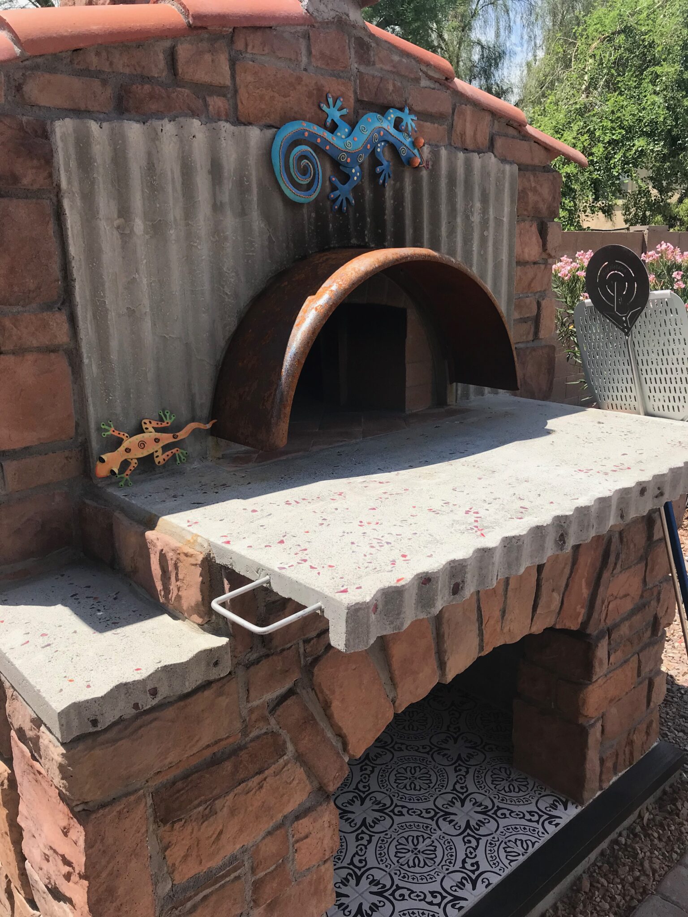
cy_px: 458
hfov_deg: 49.7
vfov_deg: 63.4
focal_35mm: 28
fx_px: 742
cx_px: 344
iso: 20
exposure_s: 1/1916
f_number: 1.8
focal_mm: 3.99
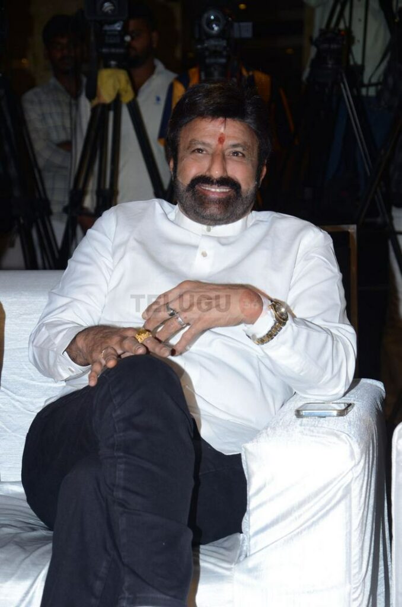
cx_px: 201
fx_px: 1893
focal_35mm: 112
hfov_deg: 12.1
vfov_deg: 18.2
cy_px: 304
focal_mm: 75
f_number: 6.3
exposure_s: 1/125
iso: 320
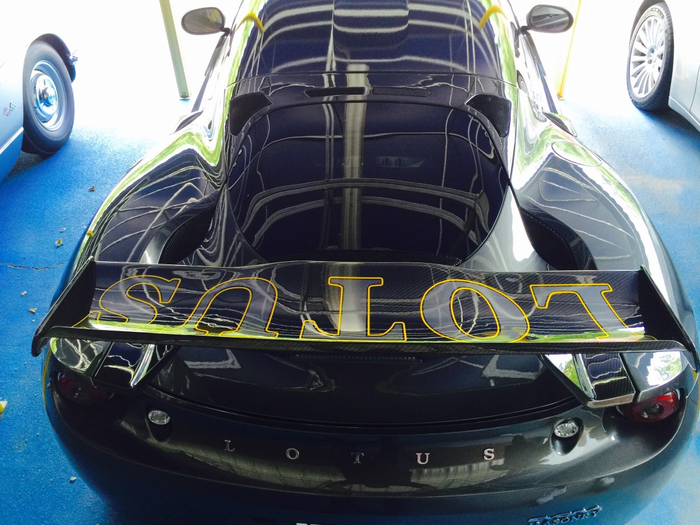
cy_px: 262
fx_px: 586
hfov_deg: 61.7
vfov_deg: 48.2
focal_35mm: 29
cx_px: 350
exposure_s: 1/15
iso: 32
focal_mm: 4.15
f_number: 2.2
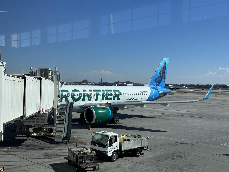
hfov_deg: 39.7
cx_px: 114
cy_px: 86
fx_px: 318
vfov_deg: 30.3
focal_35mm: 48
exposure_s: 1/4184
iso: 64
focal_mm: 6.86
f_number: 1.78
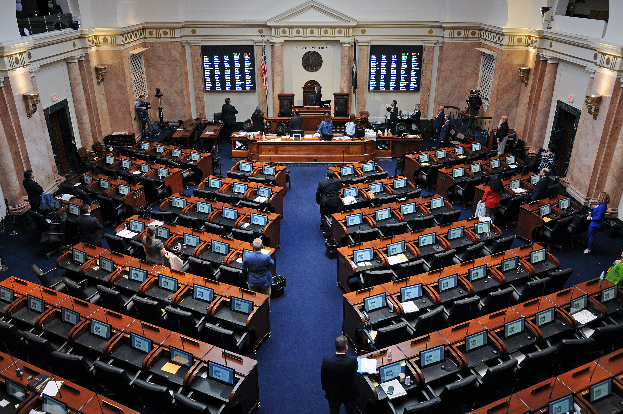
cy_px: 207
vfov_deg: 47.8
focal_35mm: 27
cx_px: 312
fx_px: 467
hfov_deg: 67.4
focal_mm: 18
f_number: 3.2
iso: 500
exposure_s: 1/60
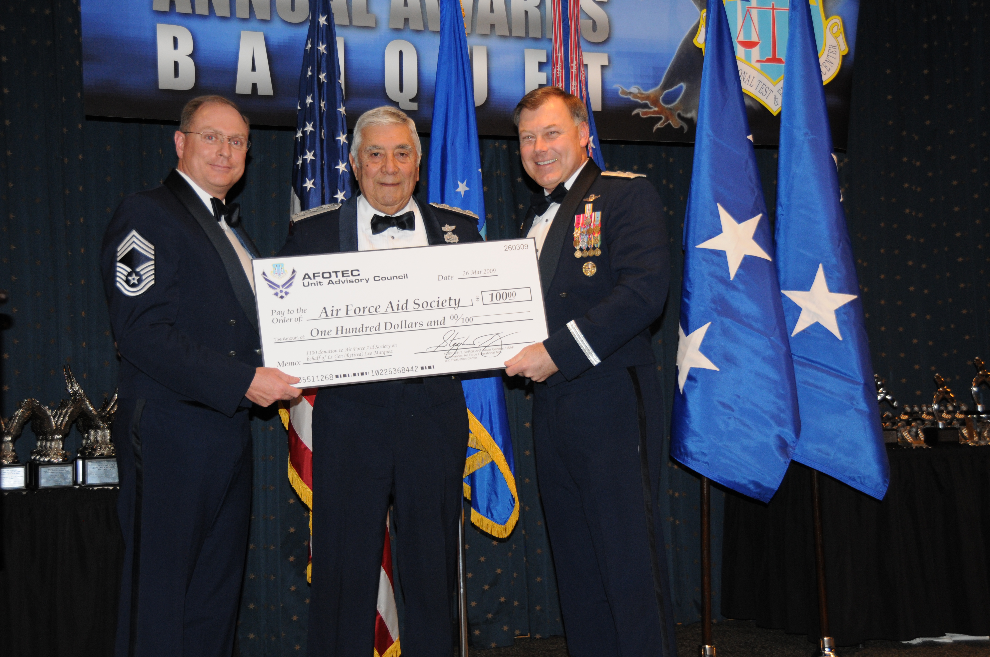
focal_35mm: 52
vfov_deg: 25.7
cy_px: 328
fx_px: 1442
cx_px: 495
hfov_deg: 37.9
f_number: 4.5
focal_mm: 35
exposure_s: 1/60
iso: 640
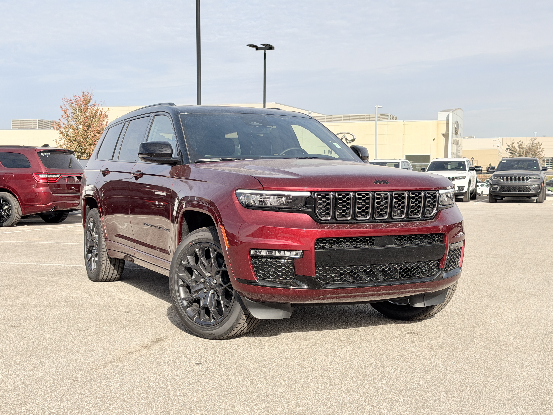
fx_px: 767
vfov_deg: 30.3
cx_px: 276
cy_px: 208
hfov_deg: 39.7
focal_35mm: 48
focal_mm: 6.76
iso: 64
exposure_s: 1/6024
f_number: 1.78
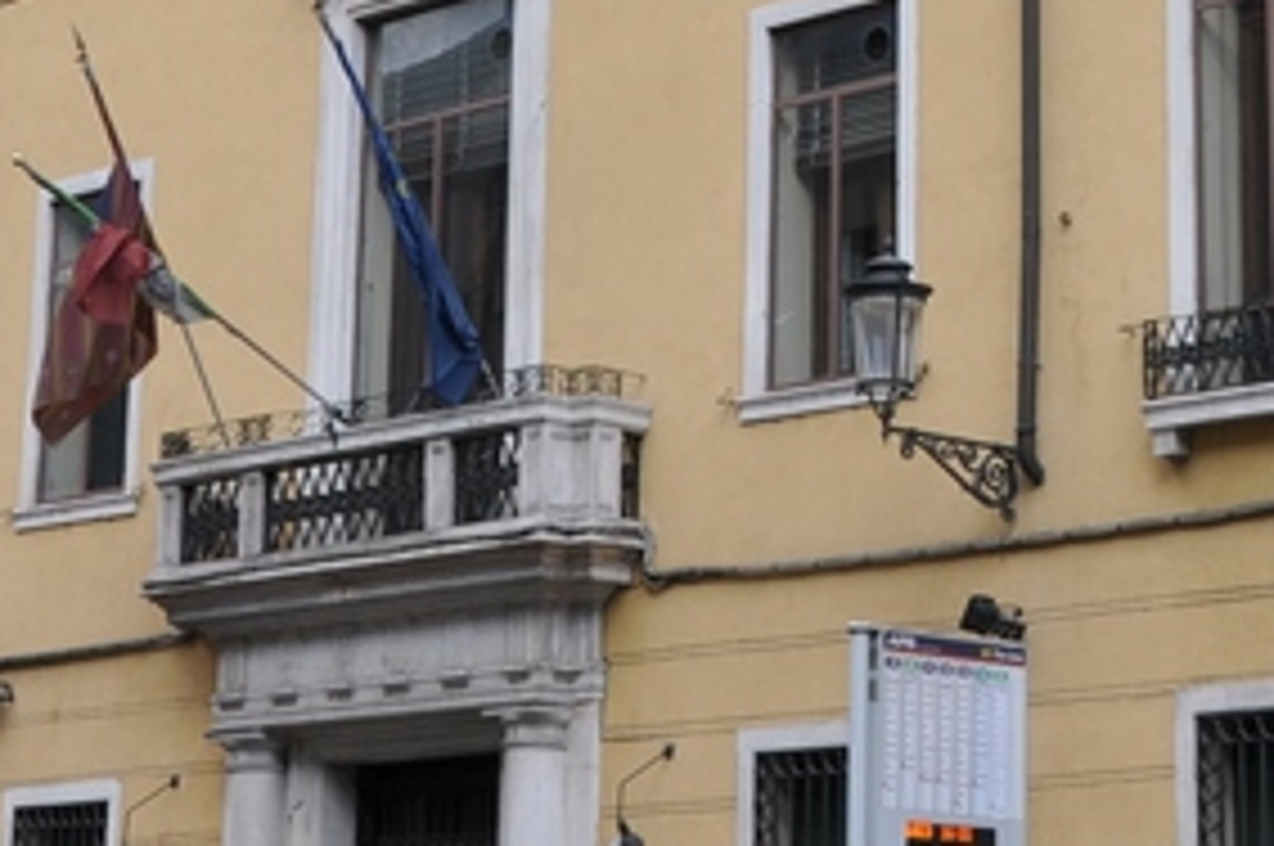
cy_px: -34
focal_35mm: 108
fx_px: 3822
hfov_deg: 18.7
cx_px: 1094
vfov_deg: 12.5
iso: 200
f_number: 8
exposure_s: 1/250
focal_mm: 17
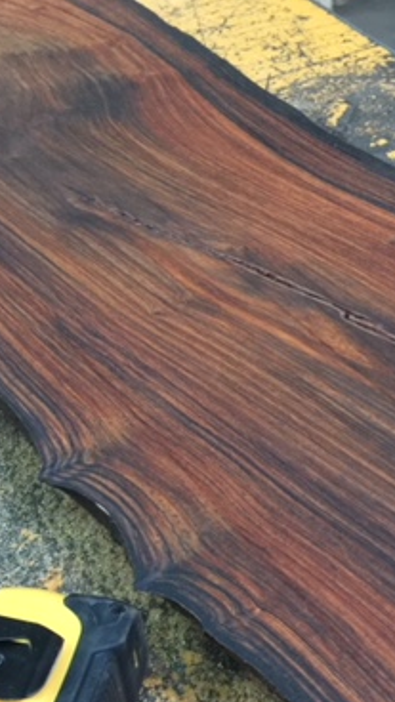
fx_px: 1024
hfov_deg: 21.7
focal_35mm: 55
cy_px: 456
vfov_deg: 37.5
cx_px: 279
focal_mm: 4.15
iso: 100
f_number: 2.2
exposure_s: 1/15
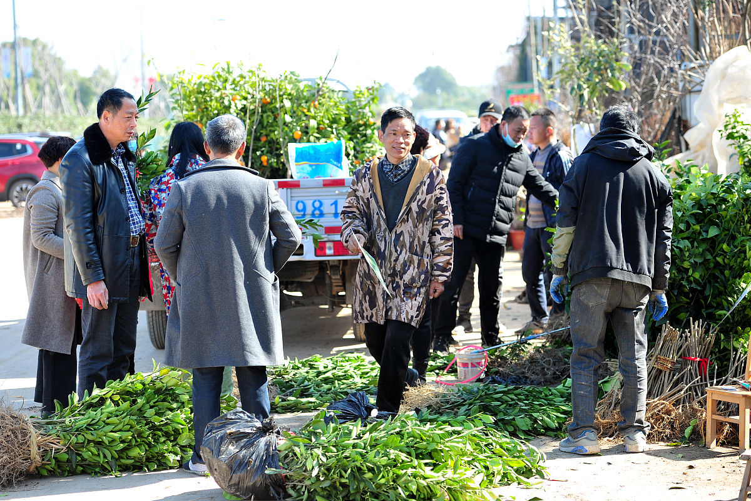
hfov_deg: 23.9
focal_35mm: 85
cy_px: 250
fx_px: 1773
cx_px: 376
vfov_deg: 16.1
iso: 200
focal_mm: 85
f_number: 10
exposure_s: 1/320
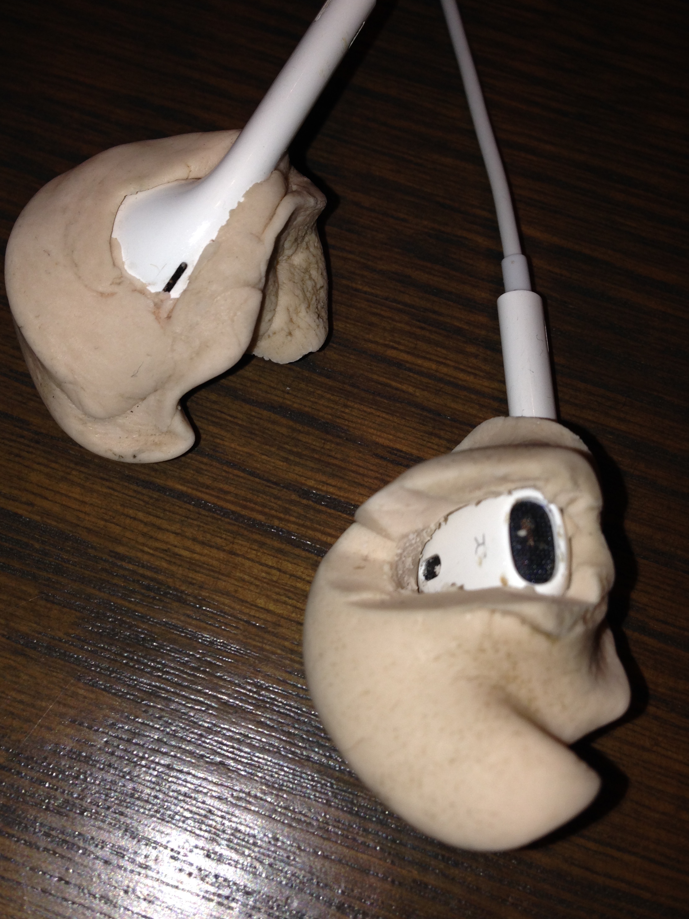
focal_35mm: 37
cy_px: 461
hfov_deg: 38.7
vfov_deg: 50.1
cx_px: 329
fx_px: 982
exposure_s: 1/539
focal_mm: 4.12
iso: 50
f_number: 2.4
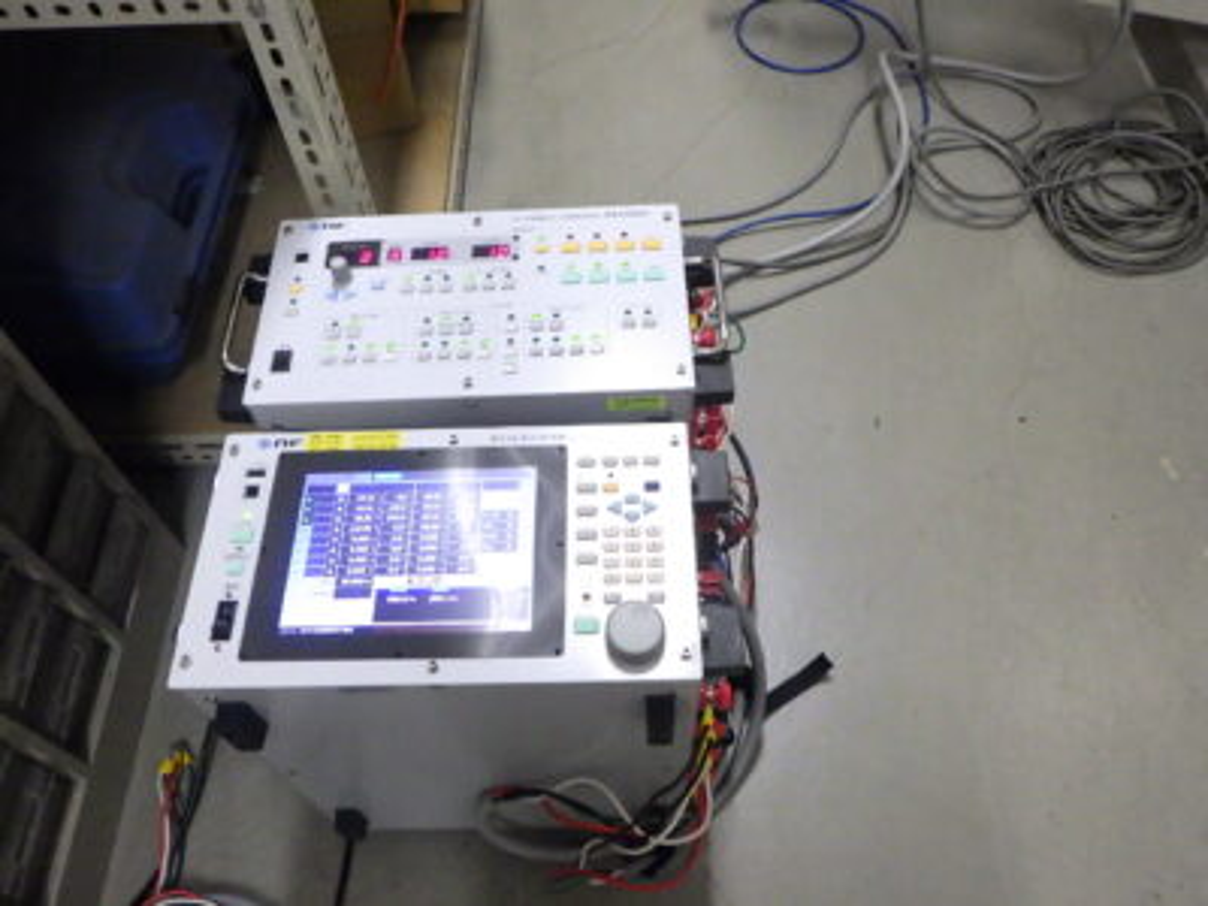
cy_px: 453
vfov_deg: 49.7
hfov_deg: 63.4
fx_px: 977
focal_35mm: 28
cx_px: 604
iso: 1600
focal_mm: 5
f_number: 3.5
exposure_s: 1/60
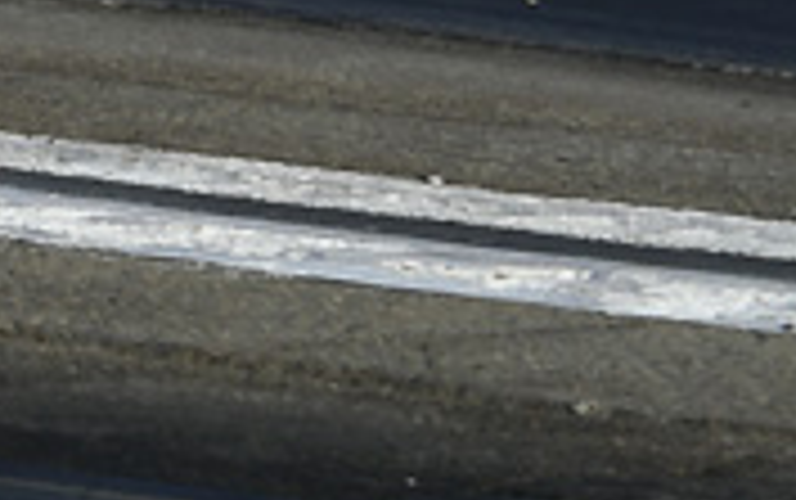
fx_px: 13137
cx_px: -1300
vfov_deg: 2.2
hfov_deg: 3.4
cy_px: -939
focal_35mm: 605
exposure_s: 1/1000
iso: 160
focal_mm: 70
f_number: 5.6
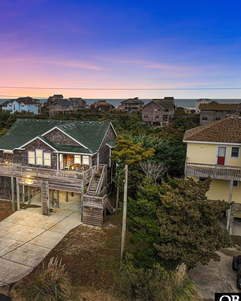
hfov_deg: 44.1
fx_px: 285
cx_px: 57
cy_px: 153
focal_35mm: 32
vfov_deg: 55.7
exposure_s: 1/1250
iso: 140
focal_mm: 12.29
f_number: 2.8
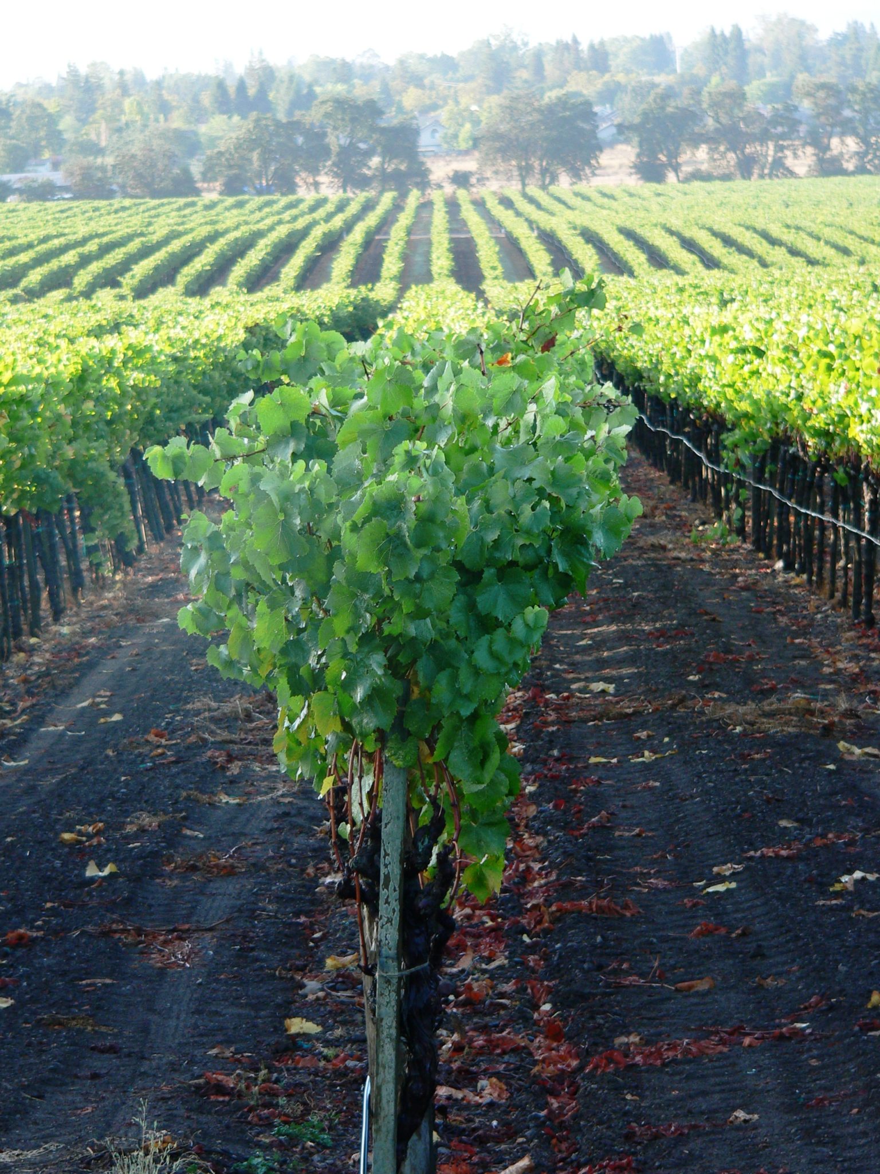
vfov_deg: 12.8
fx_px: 5220
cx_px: 440
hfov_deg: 9.6
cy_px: 587
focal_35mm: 154
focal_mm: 25.7
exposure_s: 1/125
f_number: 2.8
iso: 80
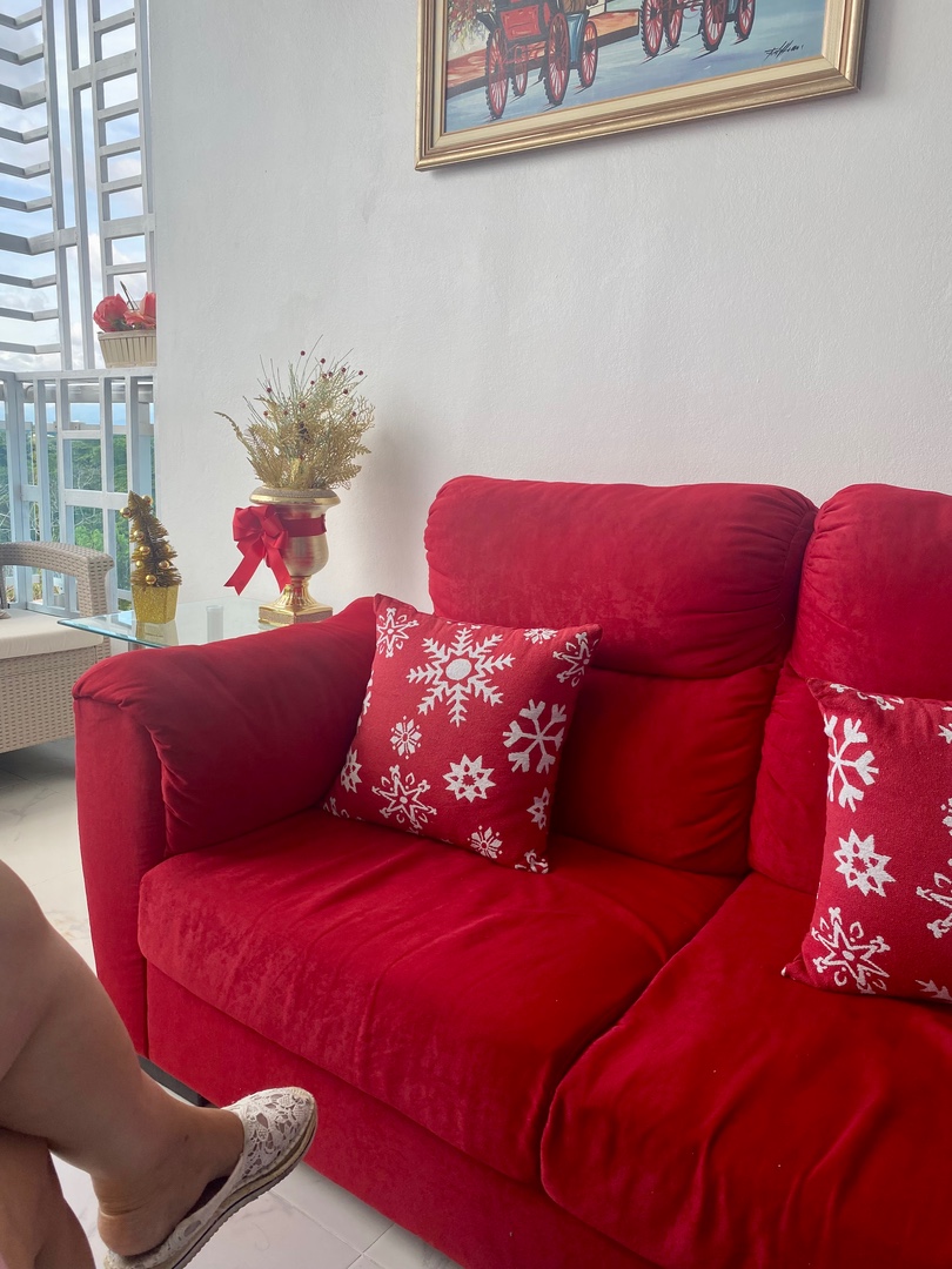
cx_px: 476
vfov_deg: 67.3
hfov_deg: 53.1
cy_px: 634
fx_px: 953
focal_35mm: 26
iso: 32
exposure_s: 1/600
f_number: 1.8
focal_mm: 4.25
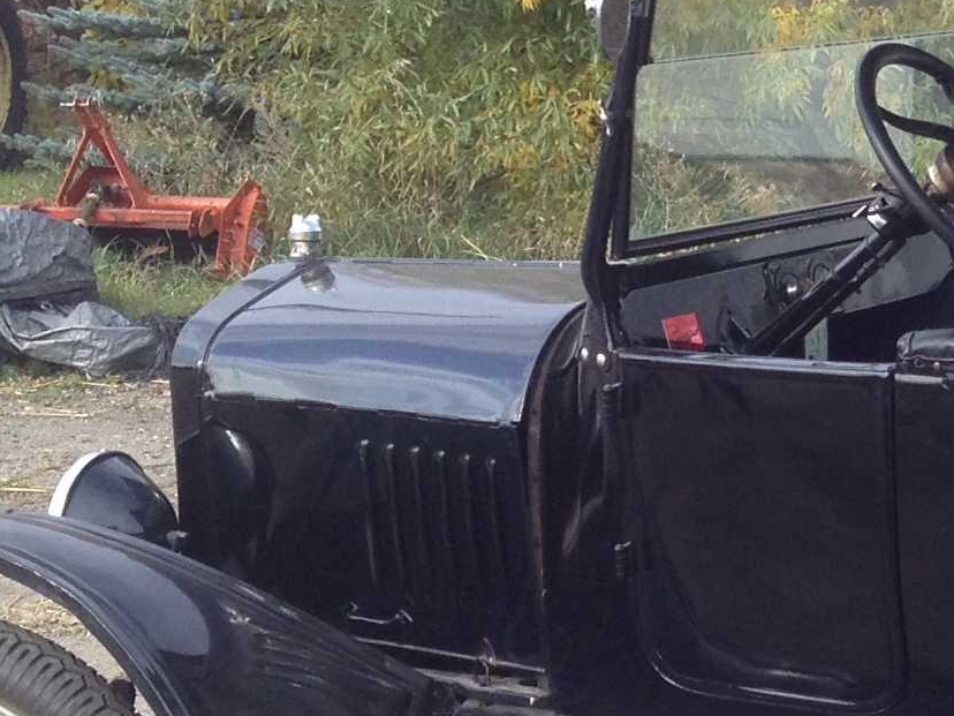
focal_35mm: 138
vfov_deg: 10.7
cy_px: 384
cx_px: 1206
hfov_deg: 13.8
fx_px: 3803
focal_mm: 4.28
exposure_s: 1/260
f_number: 2.4
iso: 50
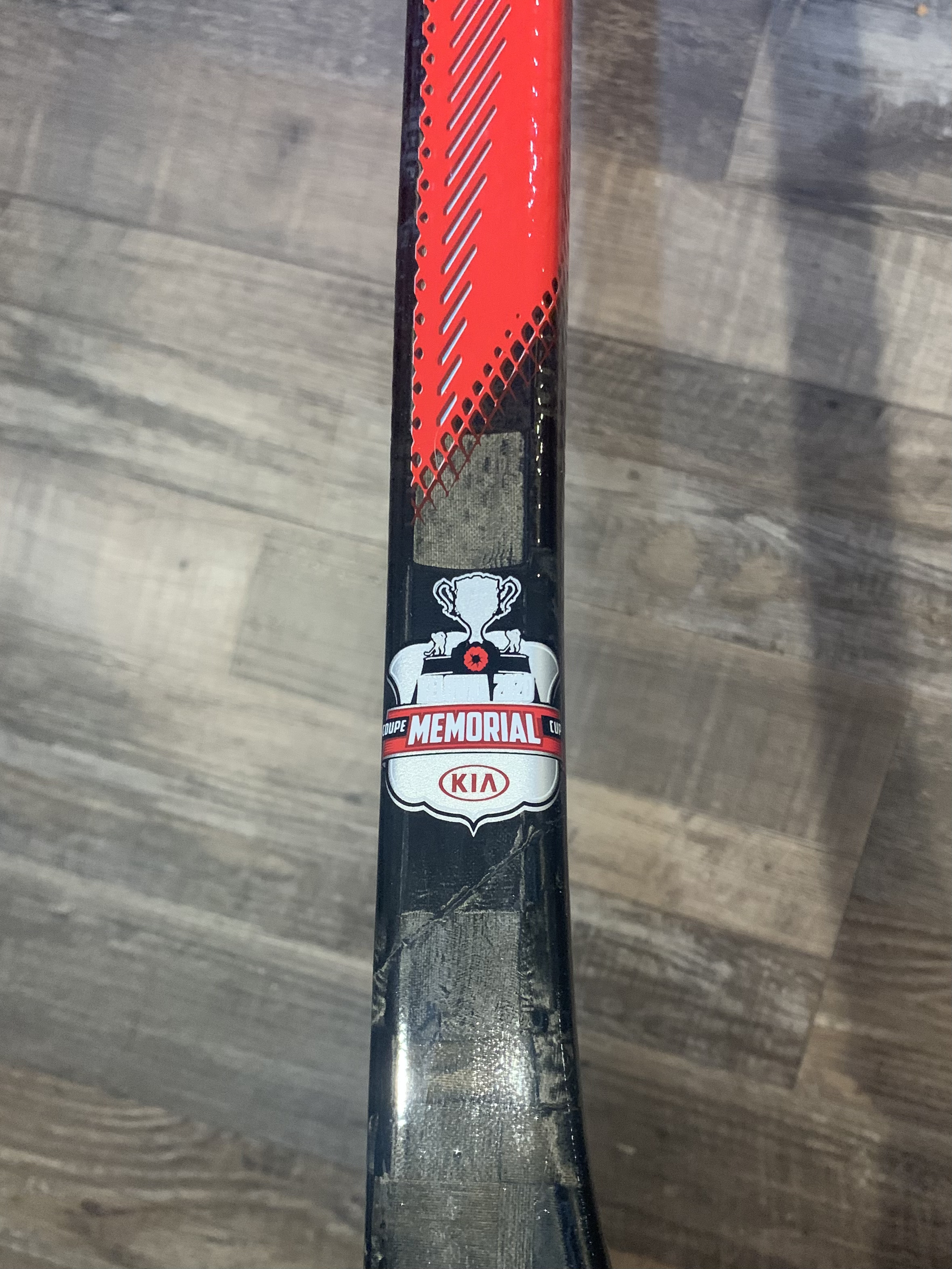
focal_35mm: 26
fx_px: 953
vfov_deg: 67.3
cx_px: 476
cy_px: 634
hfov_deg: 53.1
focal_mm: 4.25
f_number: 1.8
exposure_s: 1/30
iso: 400
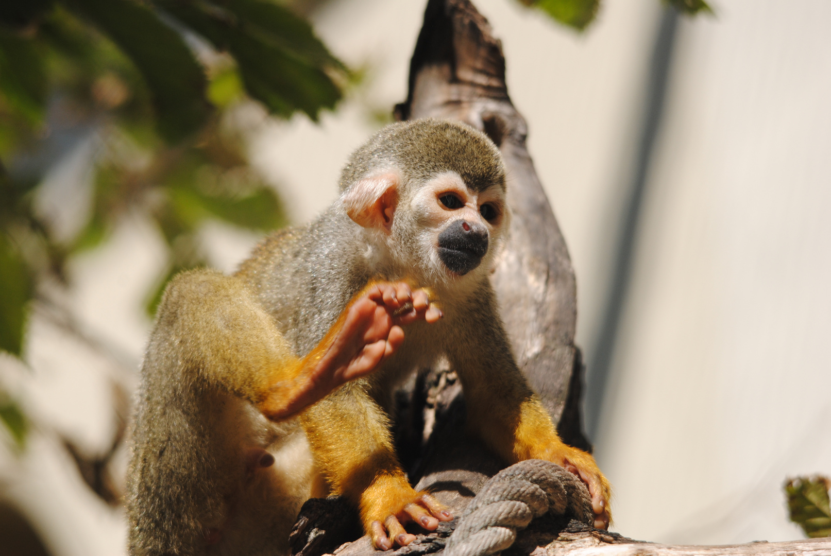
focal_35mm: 435
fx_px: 10054
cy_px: 278
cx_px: 416
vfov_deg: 3.2
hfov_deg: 4.7
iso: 200
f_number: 6
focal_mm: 290
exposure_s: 1/800
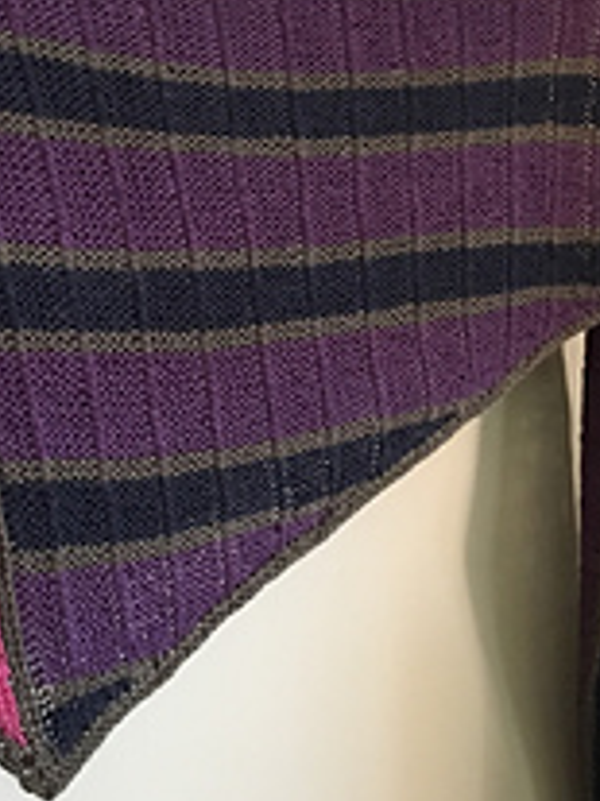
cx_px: 48
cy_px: 271
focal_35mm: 70
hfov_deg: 20.5
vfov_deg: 27.6
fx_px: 1619
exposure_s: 1/20
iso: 200
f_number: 2.2
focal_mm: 4.15
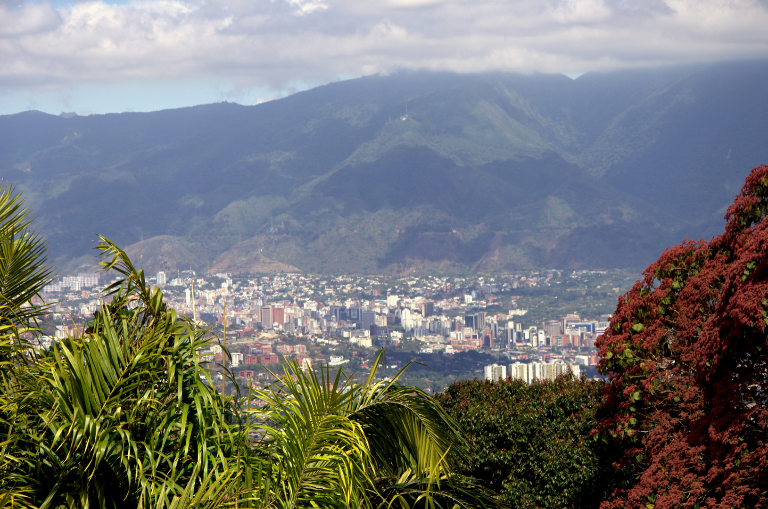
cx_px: 384
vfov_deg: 13.0
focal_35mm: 105
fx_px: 2236
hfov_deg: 19.5
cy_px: 254
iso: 100
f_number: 8
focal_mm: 70
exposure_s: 1/250
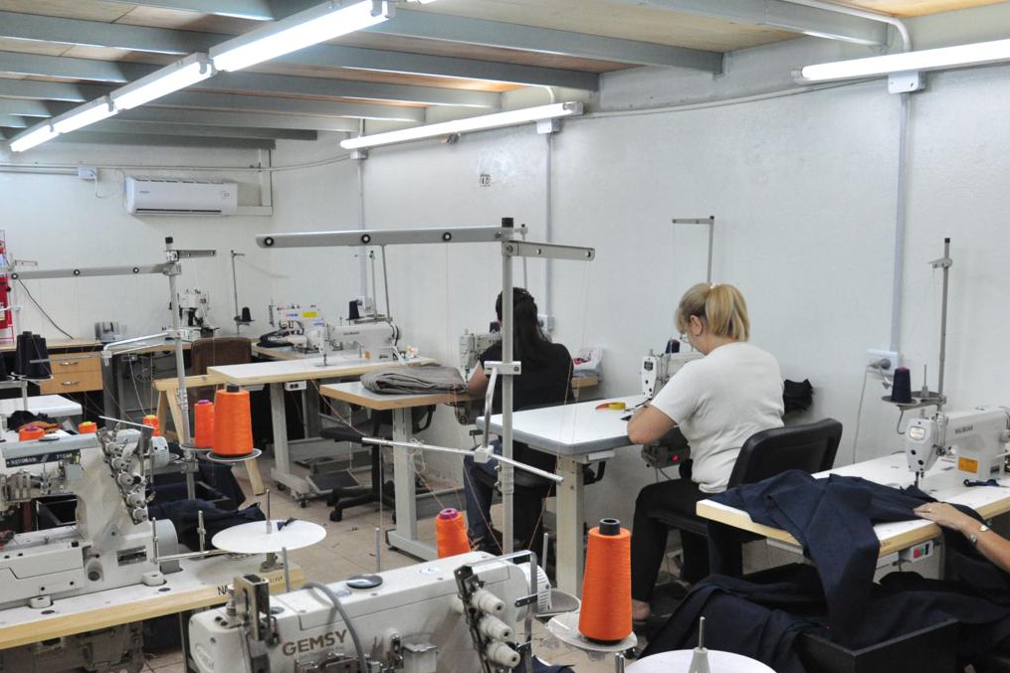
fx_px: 954
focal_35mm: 34
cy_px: 415
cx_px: 548
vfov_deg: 38.7
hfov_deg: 55.7
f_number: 5.6
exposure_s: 1/200
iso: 1600
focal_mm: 18
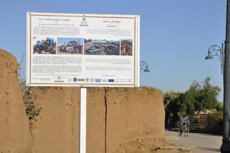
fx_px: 670
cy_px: 76
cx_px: 115
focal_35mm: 105
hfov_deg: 19.5
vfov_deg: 13.0
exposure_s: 1/1000
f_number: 16
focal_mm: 70
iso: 800
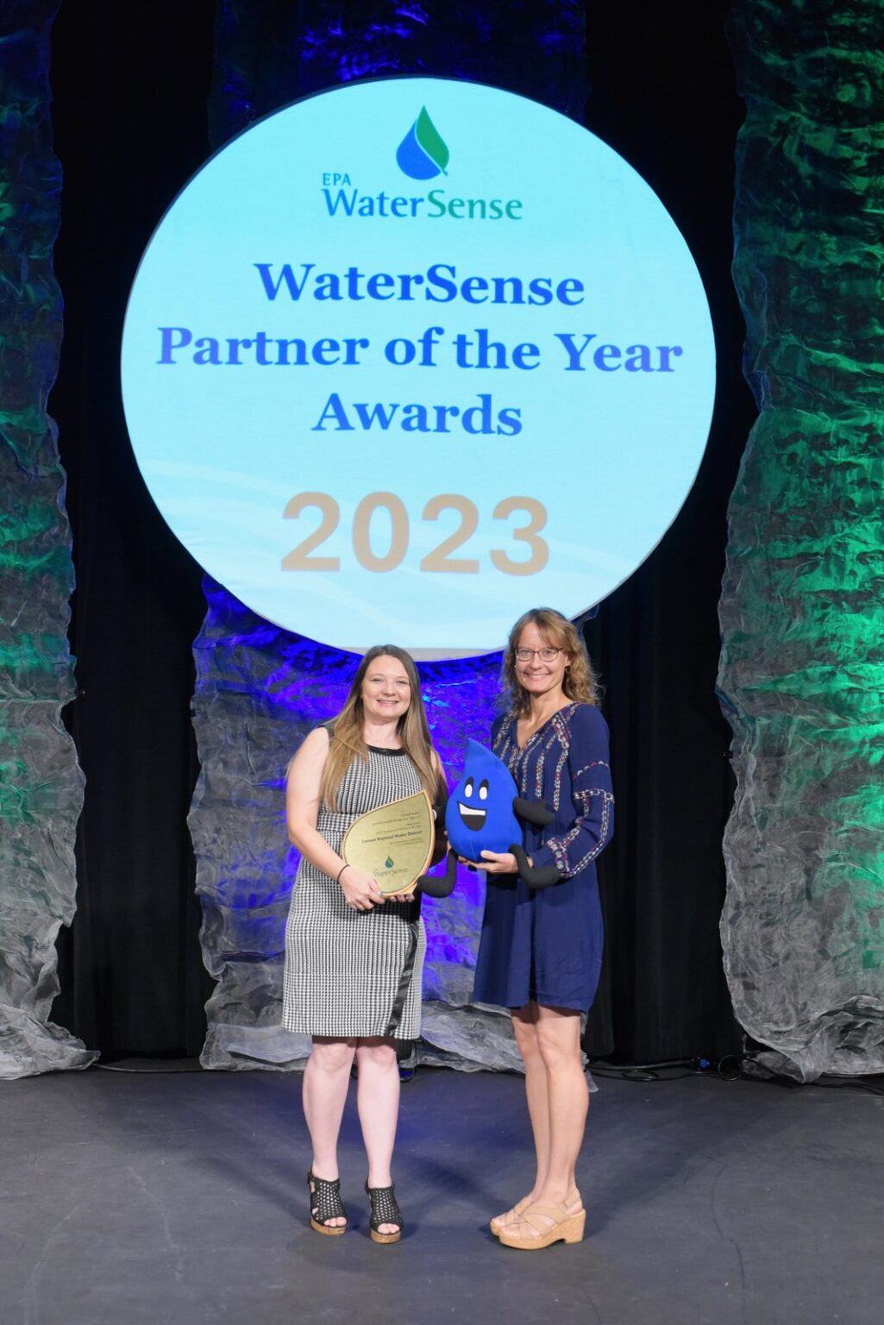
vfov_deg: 43.6
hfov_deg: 29.9
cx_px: 442
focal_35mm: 45
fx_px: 1656
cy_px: 662
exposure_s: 1/125
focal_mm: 45
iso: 3200
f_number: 5.6
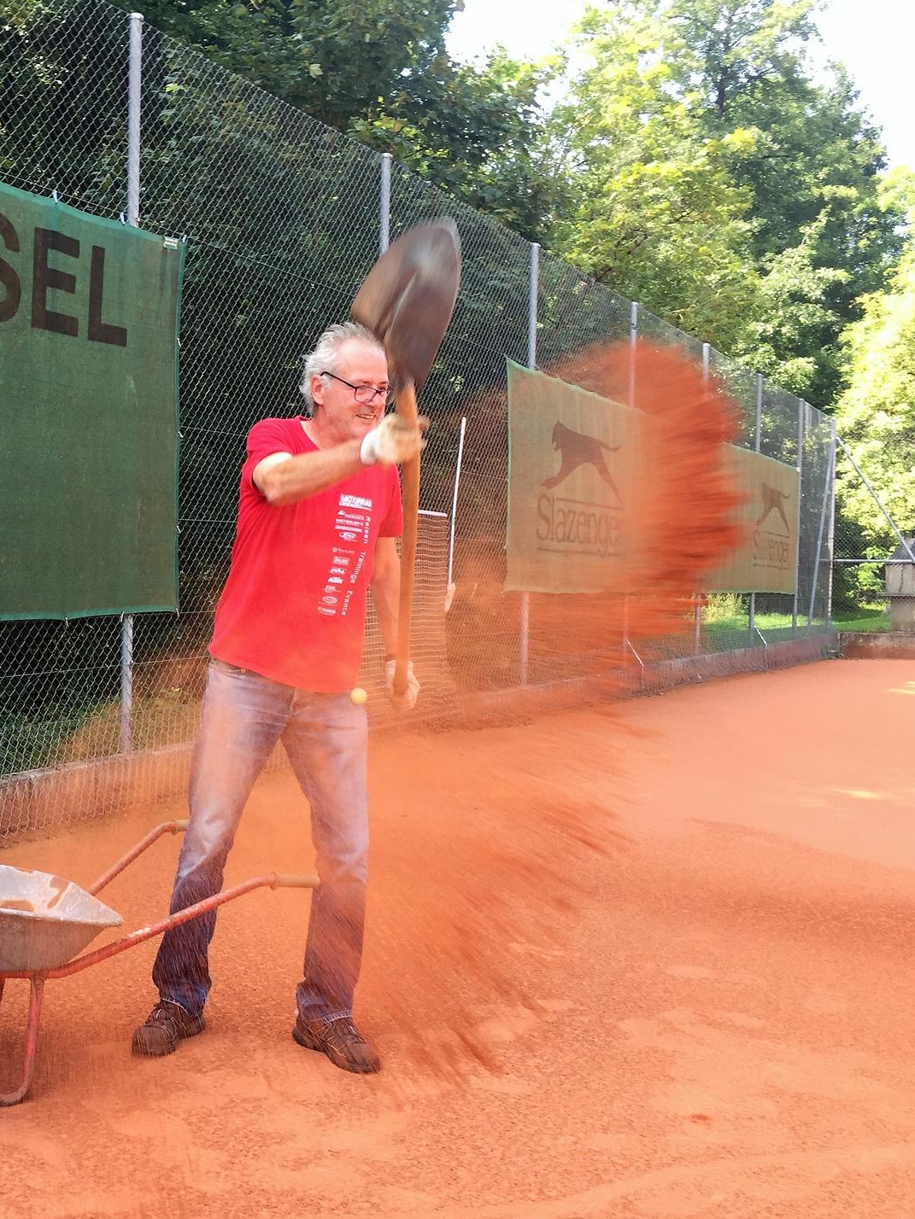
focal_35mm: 39
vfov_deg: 47.9
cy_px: 613
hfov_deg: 35.2
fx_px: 1375
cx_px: 139
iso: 32
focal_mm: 4.15
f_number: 2.2
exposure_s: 1/127
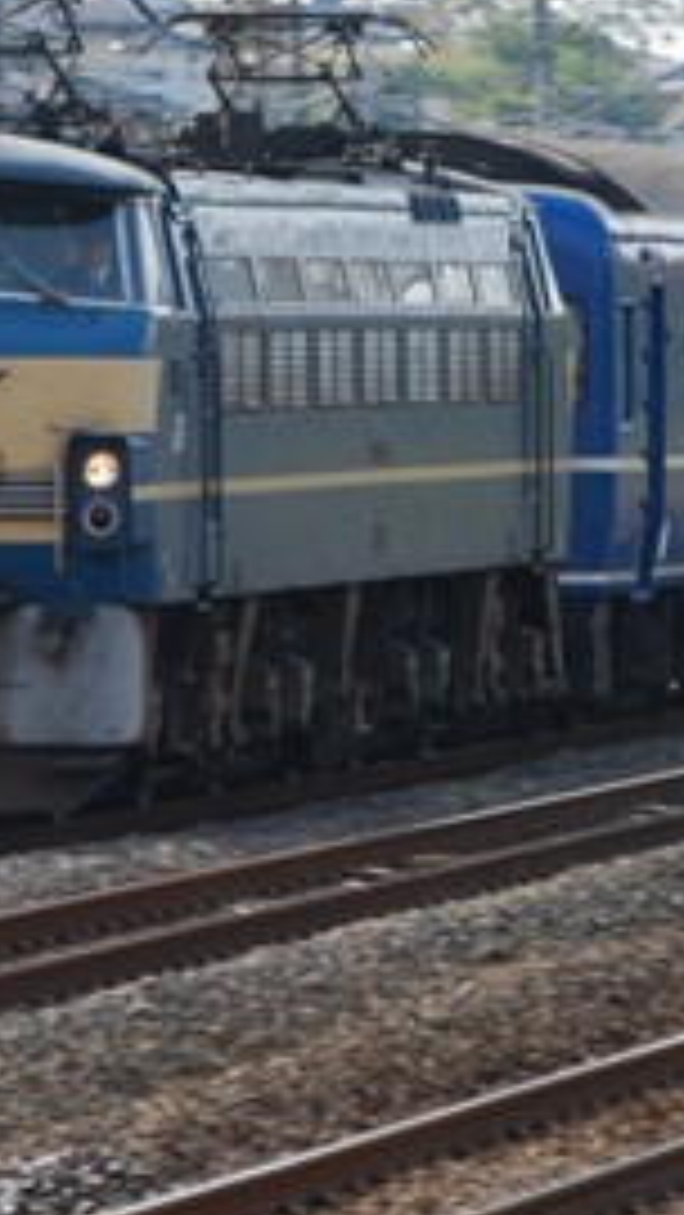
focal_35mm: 410
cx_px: 882
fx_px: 13212
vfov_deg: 5.3
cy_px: 387
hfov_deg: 3.0
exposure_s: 1/60
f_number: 13
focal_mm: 110
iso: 100
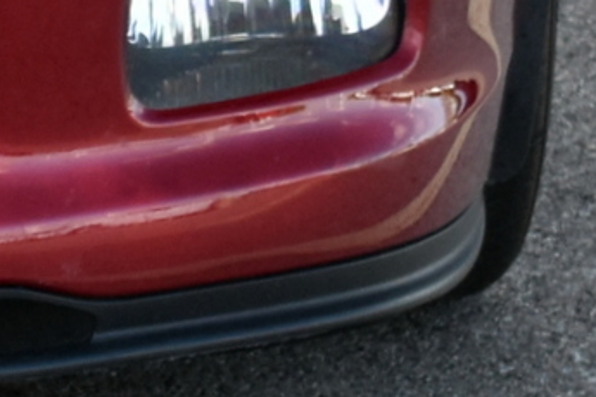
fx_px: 6638
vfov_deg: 3.4
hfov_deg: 5.0
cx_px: -986
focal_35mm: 401
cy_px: -629
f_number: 5.3
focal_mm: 48
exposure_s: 1/125
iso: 400
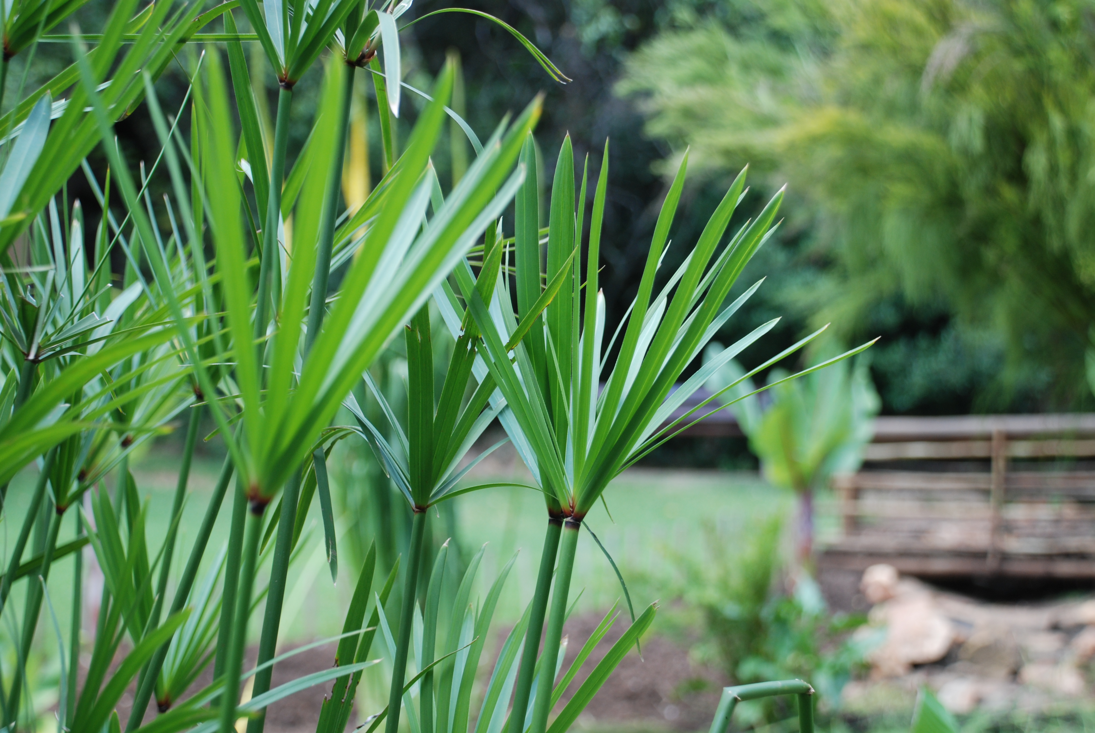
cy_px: 366
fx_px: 2010
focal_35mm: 66
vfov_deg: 20.7
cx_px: 548
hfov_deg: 30.5
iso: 200
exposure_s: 1/80
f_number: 4.8
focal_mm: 44
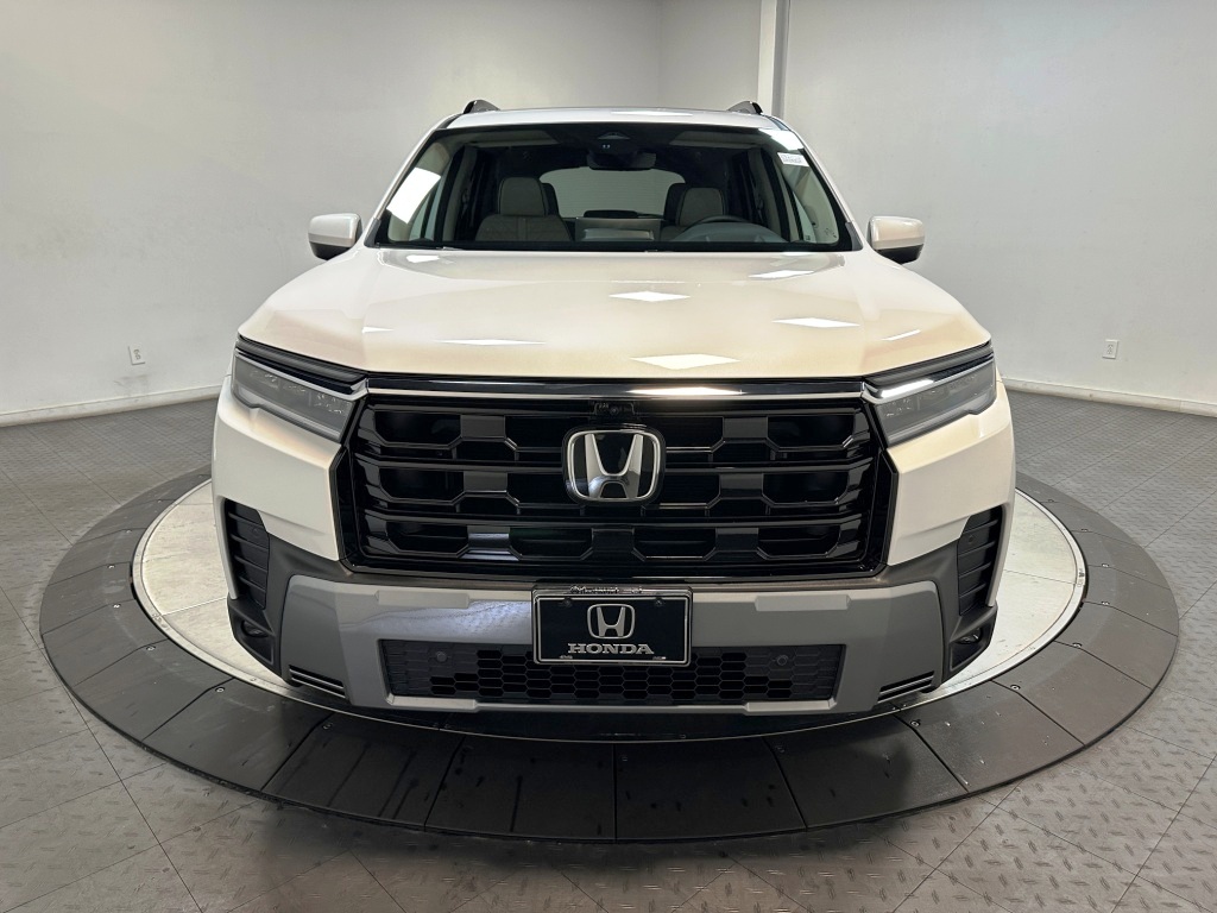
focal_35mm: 24
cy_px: 456
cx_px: 608
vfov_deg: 56.8
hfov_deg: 71.6
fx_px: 844
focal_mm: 6.86
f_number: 1.78
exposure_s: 1/60
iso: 200
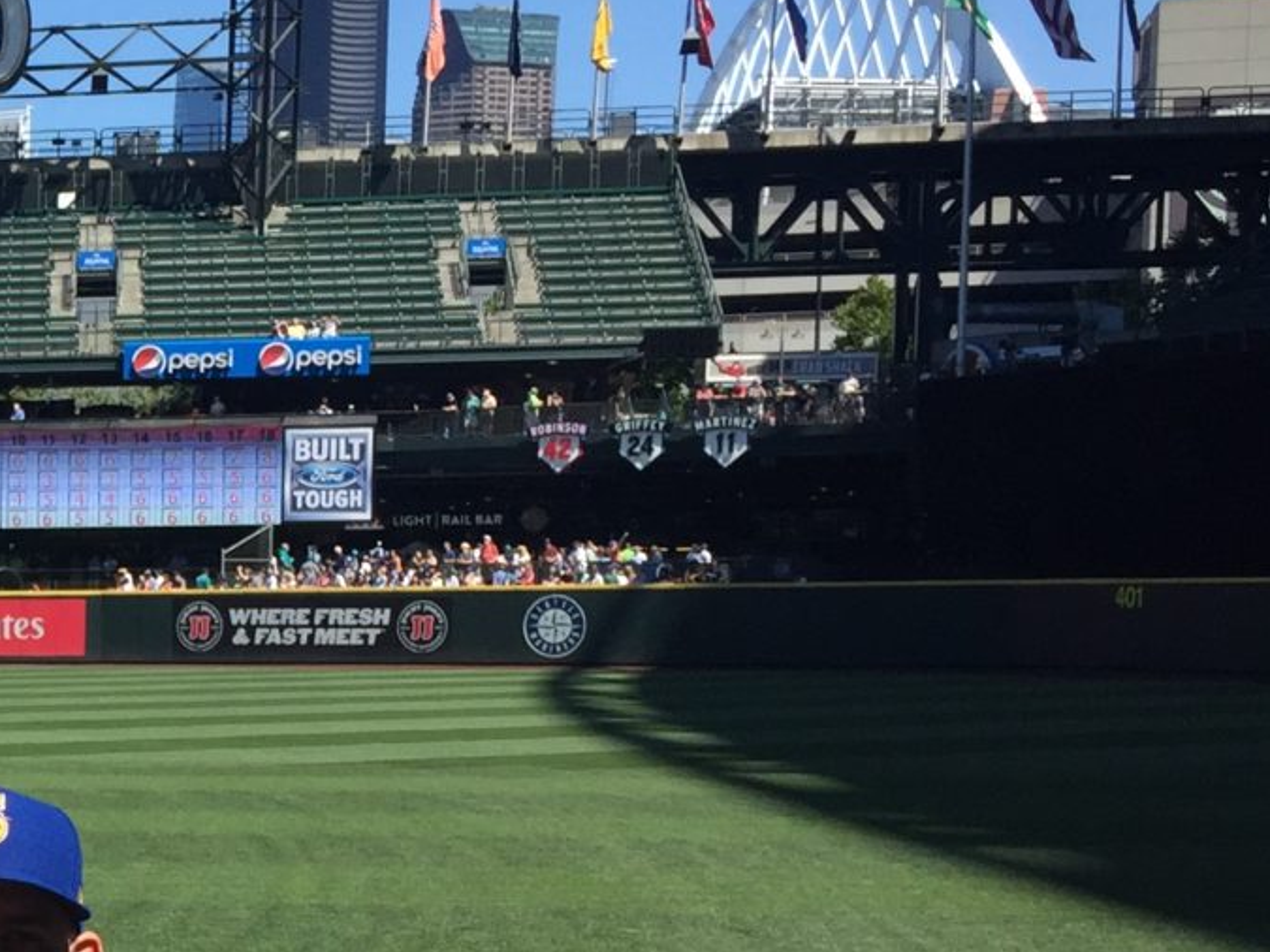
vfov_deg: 16.4
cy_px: 954
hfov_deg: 19.5
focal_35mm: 88
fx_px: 3228
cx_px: -608
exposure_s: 1/1464
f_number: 2.2
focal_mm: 4.15
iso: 32
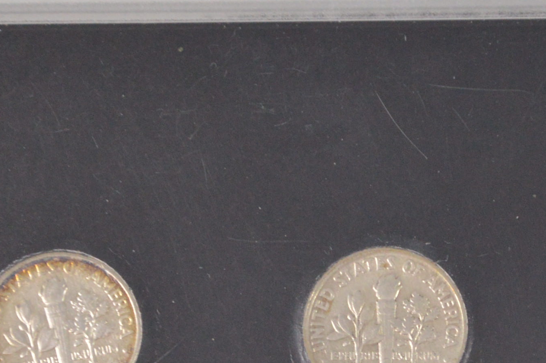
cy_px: 415
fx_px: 5334
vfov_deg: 3.9
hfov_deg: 5.9
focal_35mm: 352
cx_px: 458
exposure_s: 1/160
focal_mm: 70
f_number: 6.3
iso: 800
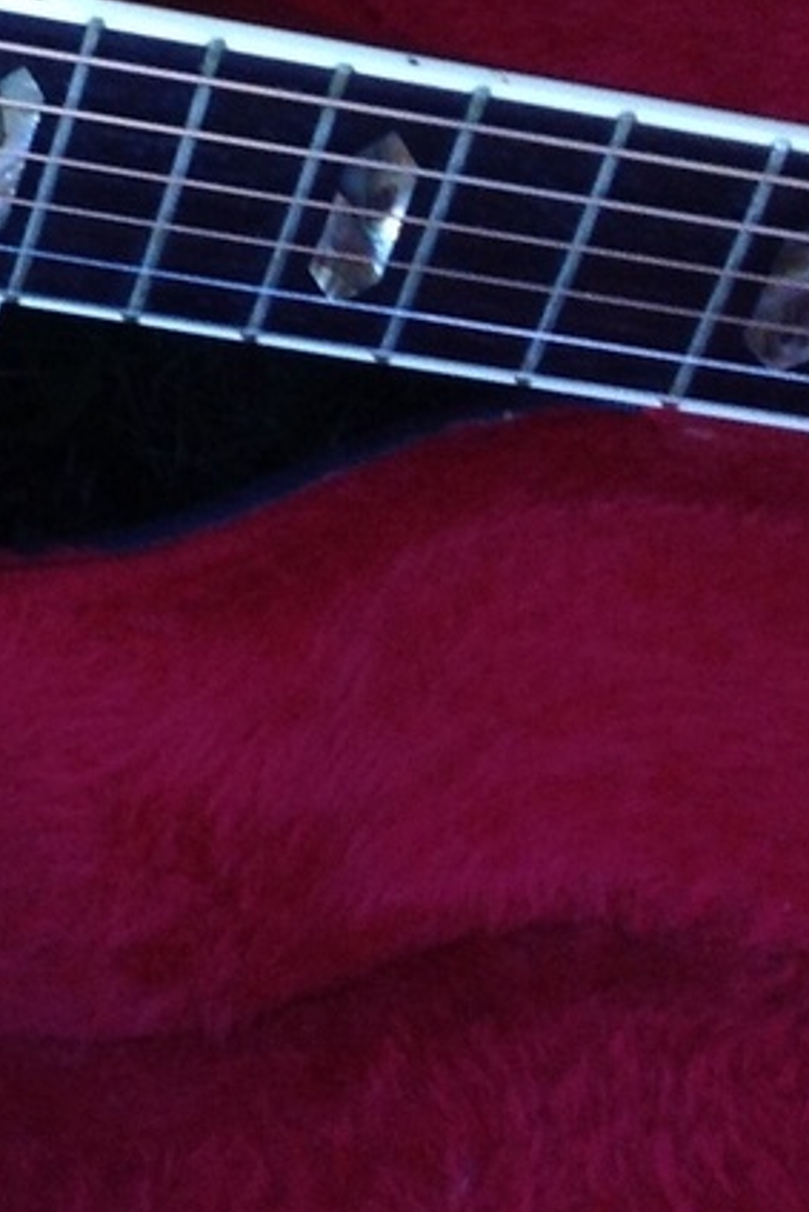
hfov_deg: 8.7
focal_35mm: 137
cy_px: -196
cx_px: -1389
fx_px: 4614
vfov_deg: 14.5
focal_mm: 4.28
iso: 50
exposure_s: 1/17
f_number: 2.4
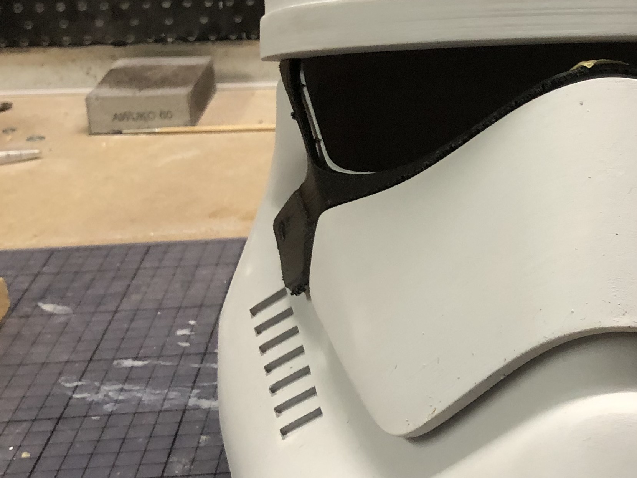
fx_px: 1251
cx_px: 614
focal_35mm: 68
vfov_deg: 21.6
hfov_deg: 27.2
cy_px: 207
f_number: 1.8
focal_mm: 4
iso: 64
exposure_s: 1/17
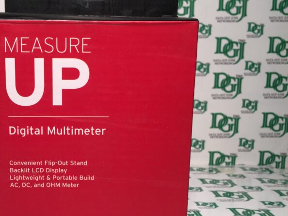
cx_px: 81
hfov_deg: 37.5
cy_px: 132
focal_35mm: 50
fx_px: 416
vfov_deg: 29.0
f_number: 2.2
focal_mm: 4.15
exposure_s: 1/120
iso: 40
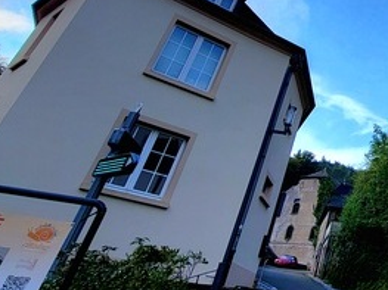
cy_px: 44
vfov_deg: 37.7
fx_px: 403
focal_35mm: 36
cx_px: 448
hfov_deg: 39.5
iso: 50
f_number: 2.2
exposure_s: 1/1111
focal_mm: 2.2
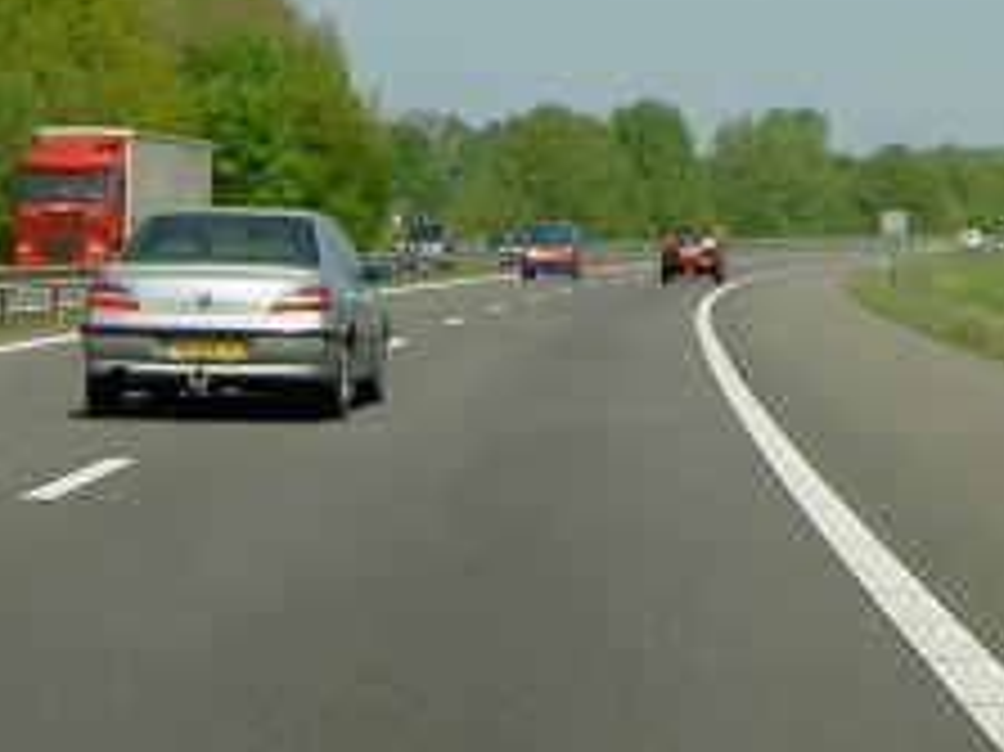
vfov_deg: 11.7
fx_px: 3537
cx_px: 1040
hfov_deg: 15.8
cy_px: -306
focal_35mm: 122
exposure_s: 1/400
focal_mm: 5.6
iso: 50
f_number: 4.7
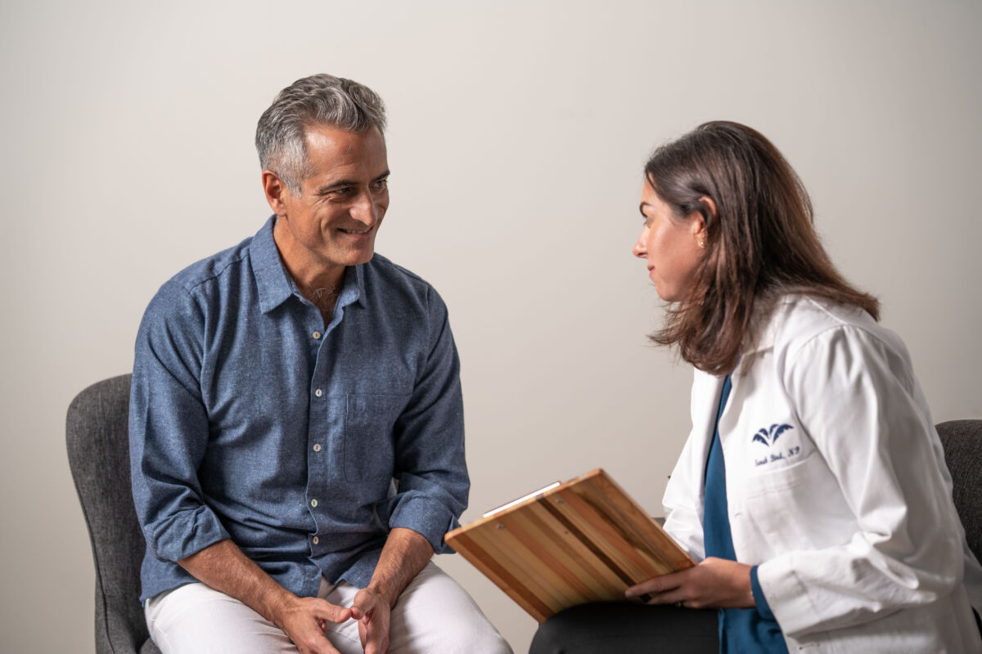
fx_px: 2318
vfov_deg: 16.1
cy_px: 327
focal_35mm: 85
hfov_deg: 23.9
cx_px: 491
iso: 50
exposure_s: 1/80
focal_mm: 85
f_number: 2.5
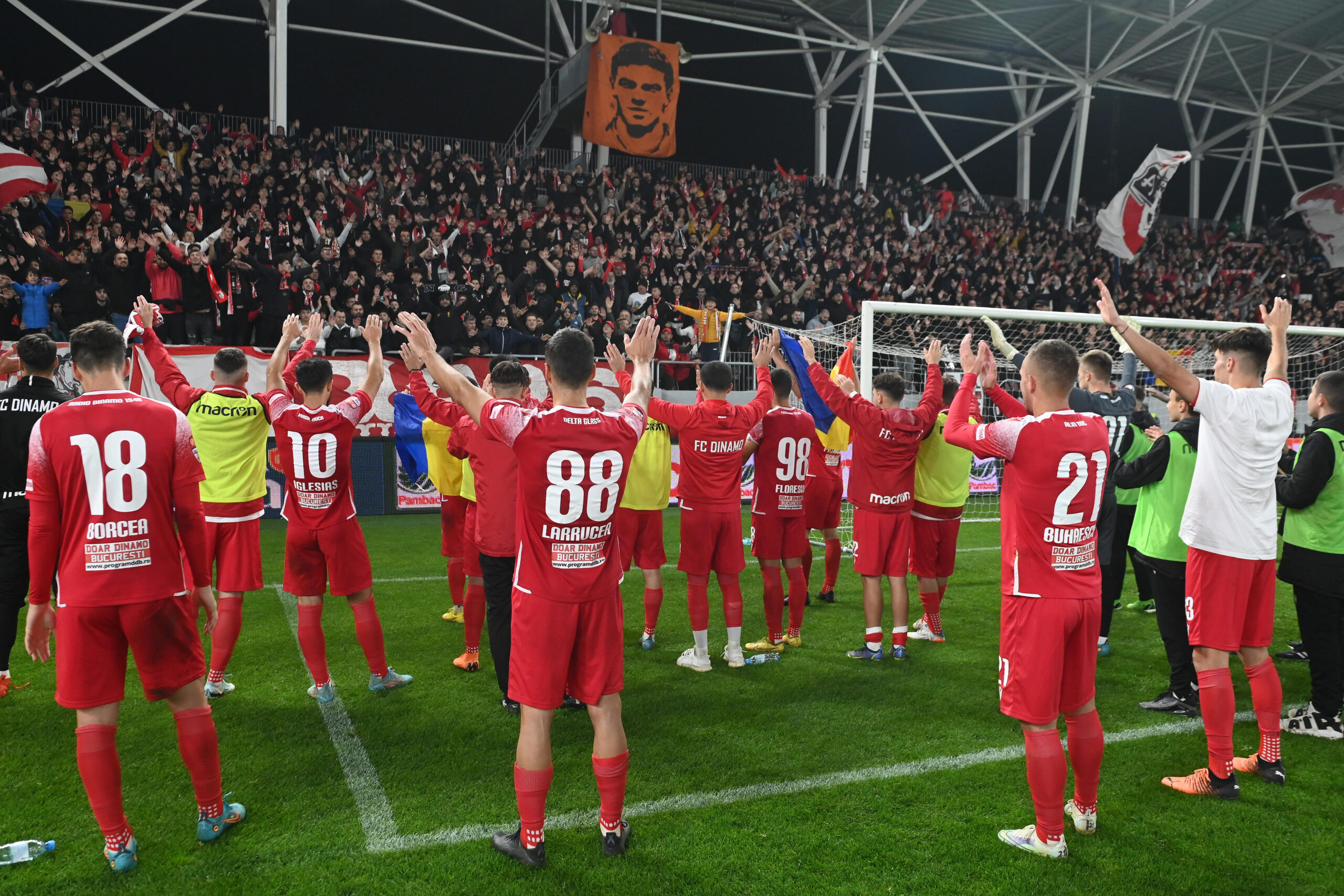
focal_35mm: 29
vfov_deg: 45.0
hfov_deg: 63.7
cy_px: 448
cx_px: 672
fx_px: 1083
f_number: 5.6
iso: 4000
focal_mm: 29
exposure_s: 1/500
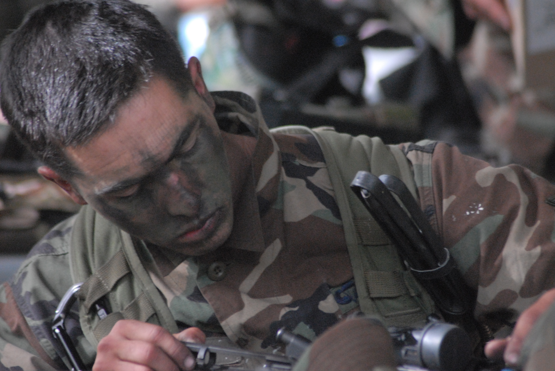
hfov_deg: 6.5
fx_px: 4862
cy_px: 186
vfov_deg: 4.4
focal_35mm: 315
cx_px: 278
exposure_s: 1/125
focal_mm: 210
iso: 1600
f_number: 4.8
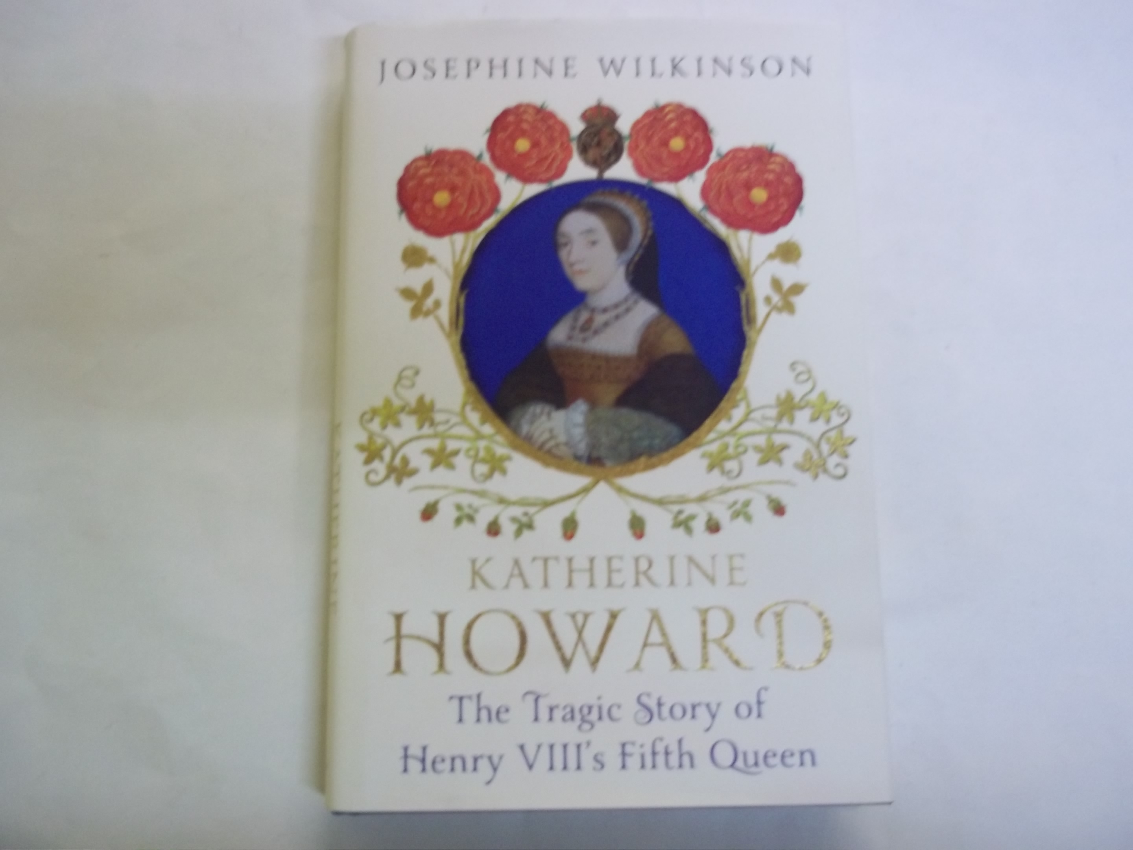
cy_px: 425
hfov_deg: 51.4
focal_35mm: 36
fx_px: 1178
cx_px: 566
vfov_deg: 39.7
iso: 160
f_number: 3.1
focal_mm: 6.5
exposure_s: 1/13
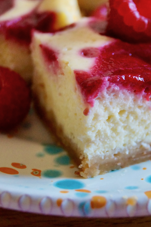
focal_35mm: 77
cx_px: 110
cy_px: 103
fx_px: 485
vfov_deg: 26.3
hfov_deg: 17.6
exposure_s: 1/160
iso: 1600
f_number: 4.5
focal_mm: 28
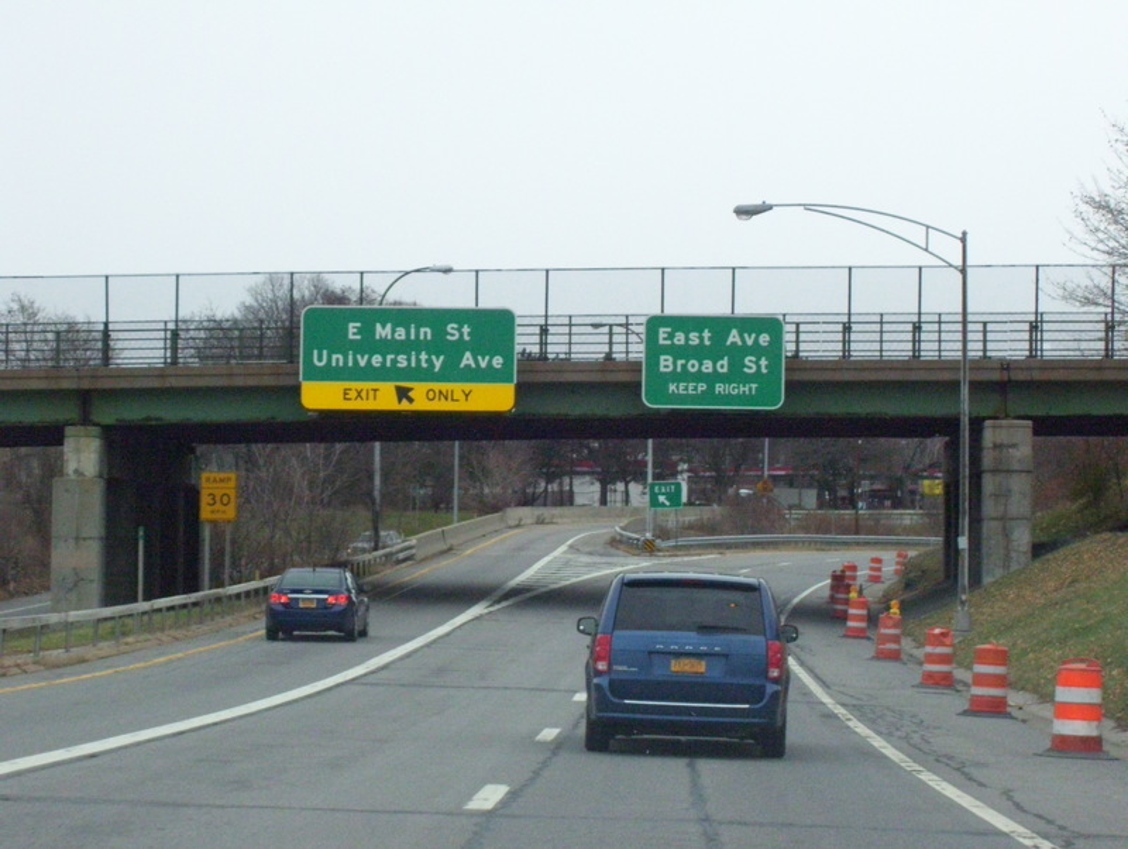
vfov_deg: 13.7
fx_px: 3524
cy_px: 424
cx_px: 564
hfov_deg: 18.2
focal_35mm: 108
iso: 800
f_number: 4.6
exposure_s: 1/500
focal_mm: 18
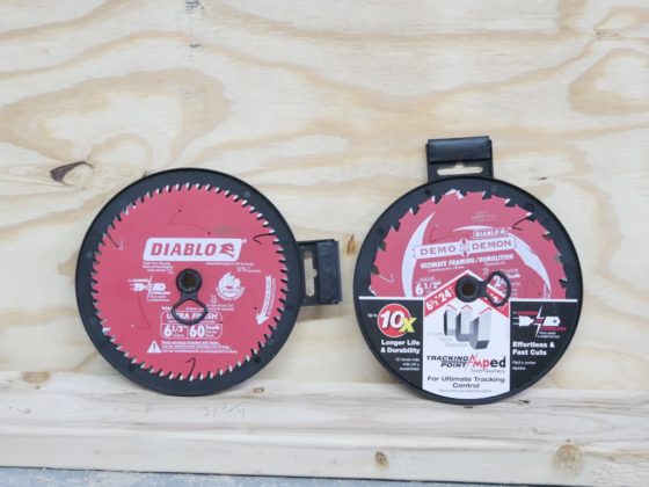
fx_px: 1500
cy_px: 244
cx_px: 324
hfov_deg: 24.4
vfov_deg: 18.4
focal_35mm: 80
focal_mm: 40
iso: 3200
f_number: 4.7
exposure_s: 1/40
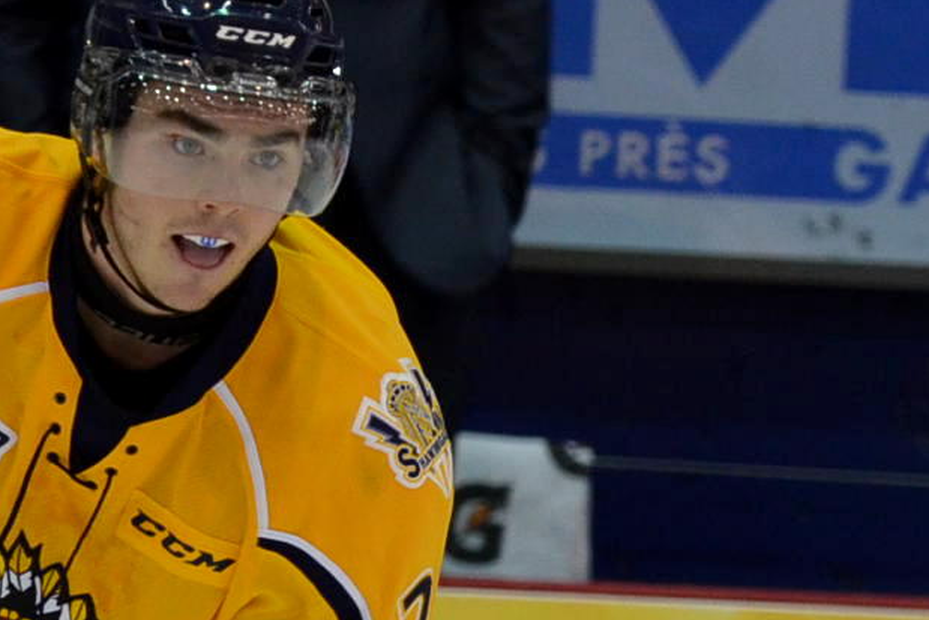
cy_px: 838
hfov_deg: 1.9
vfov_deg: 1.2
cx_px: 143
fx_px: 28442
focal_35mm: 1102
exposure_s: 1/400
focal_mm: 185
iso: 800
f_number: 2.8
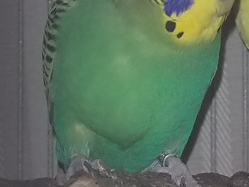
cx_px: 124
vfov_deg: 53.1
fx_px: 187
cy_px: 94
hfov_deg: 67.3
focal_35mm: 26
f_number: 1.7
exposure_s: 1/128
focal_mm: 4.25
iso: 50
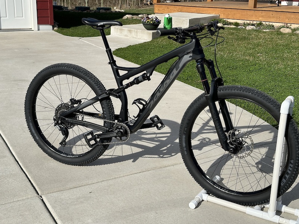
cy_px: 112
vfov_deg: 30.3
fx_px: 415
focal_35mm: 48
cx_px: 150
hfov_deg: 39.7
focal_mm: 6.86
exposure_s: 1/6211
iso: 64
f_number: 1.78
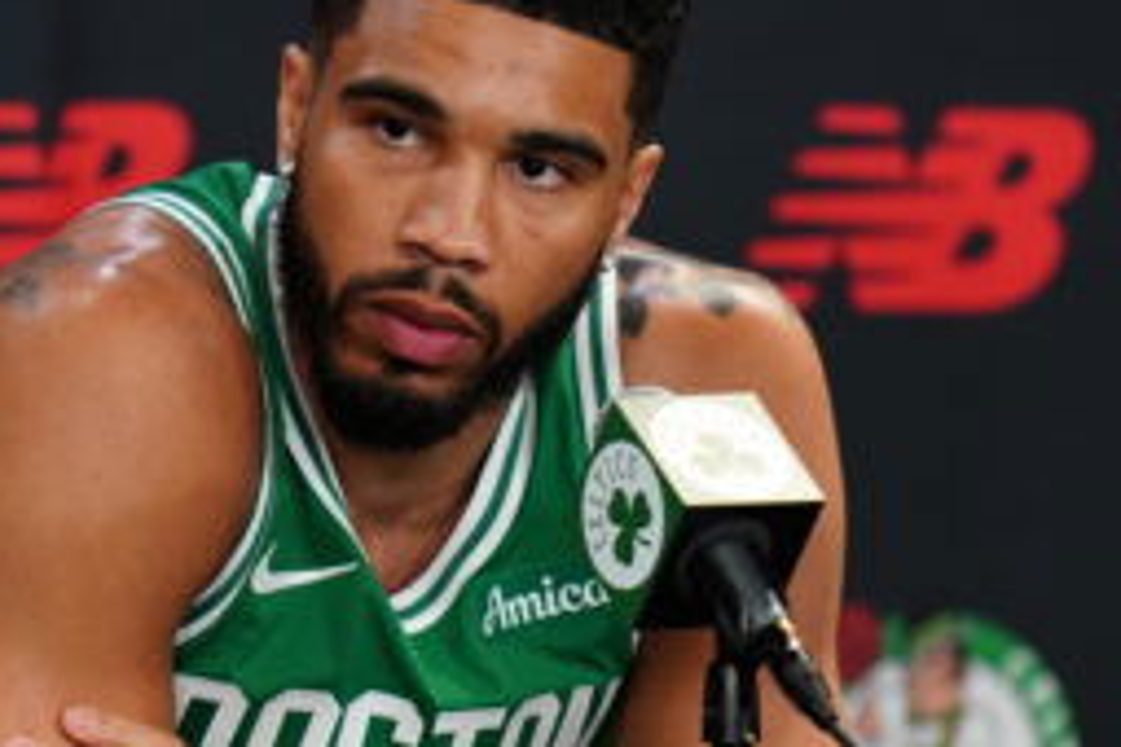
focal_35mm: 742
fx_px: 23103
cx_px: 262
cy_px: 433
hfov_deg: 2.8
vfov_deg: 1.9
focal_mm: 400
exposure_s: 1/320
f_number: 3.2
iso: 2500
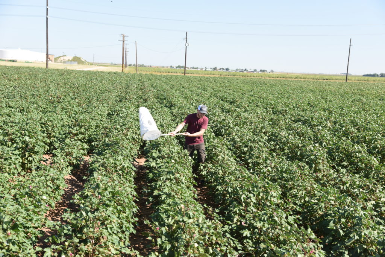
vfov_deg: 23.4
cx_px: 192
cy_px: 128
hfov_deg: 34.5
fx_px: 620
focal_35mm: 58
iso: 1000
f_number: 6.3
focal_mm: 58
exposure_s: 1/2000
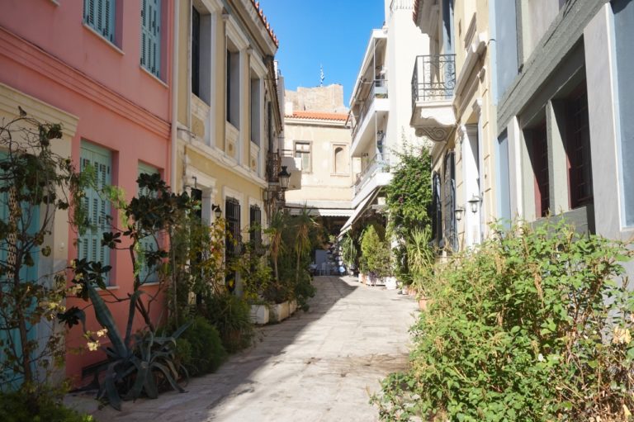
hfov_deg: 59.5
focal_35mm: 32
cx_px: 317
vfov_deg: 41.7
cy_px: 211
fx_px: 554
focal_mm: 21
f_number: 7.1
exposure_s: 1/250
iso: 100
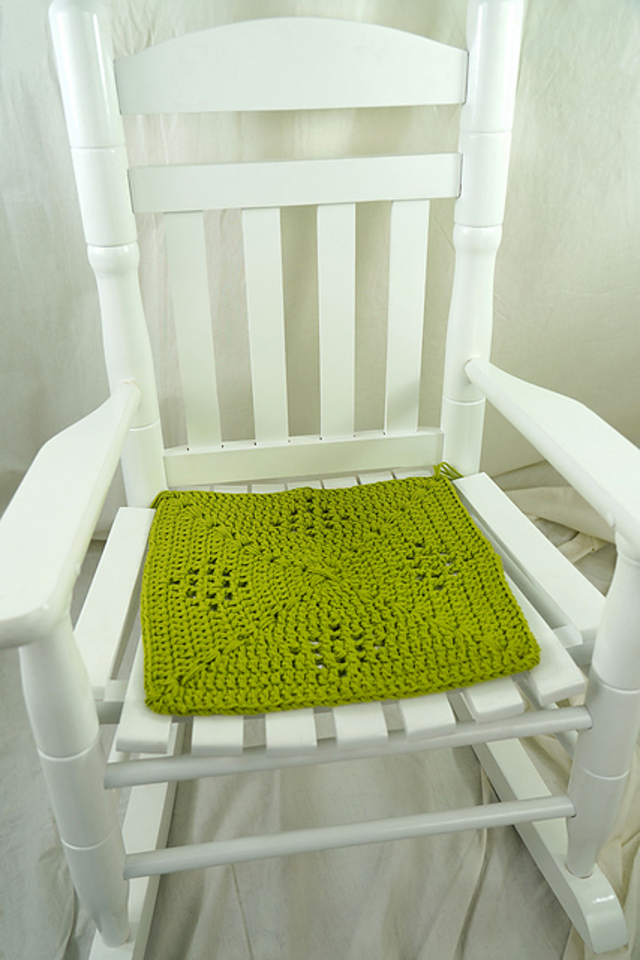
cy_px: 480
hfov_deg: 43.6
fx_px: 800
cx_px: 320
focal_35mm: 30
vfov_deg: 61.9
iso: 100
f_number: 5
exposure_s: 1/50
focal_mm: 30
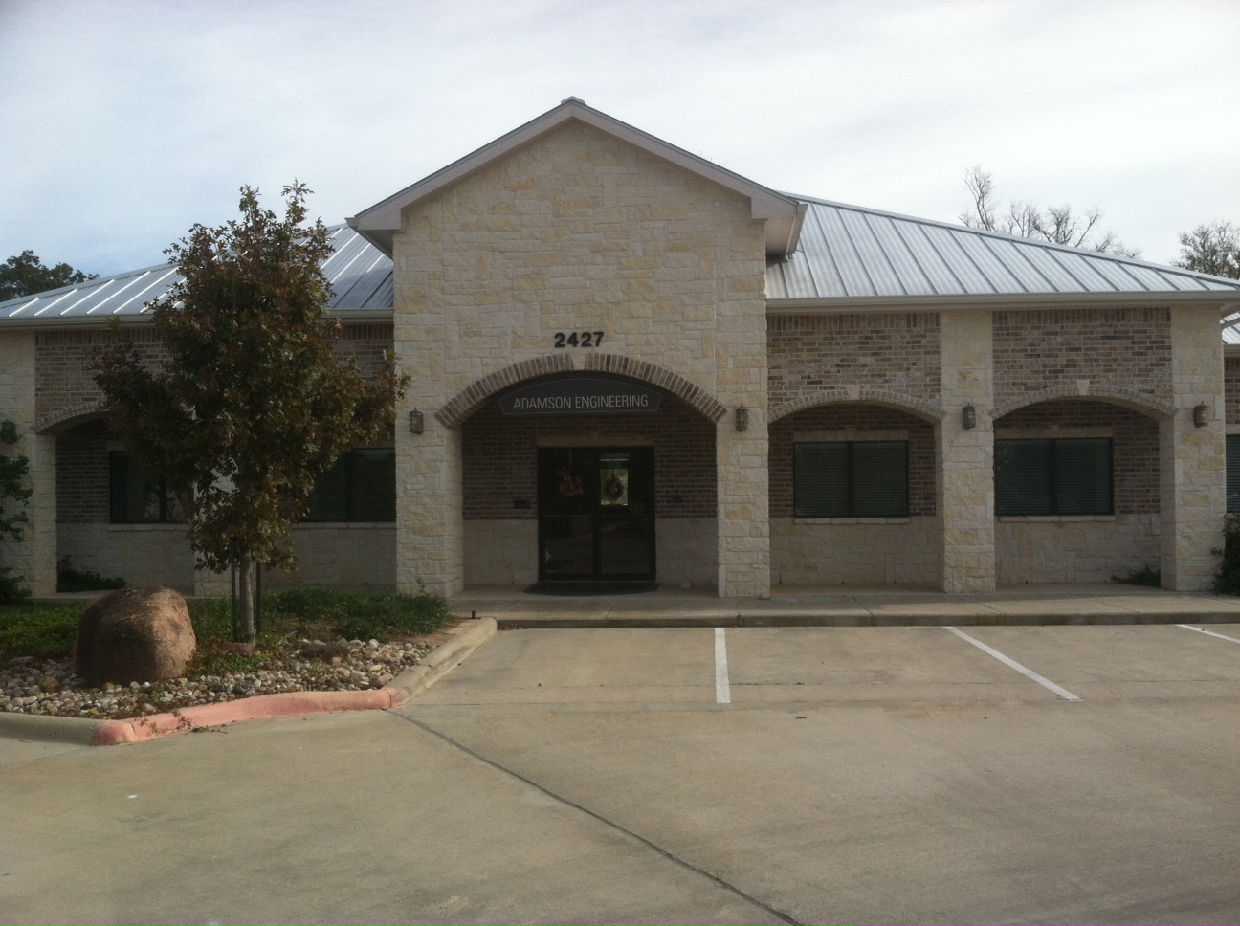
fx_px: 1252
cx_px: 620
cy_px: 463
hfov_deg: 52.7
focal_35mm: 35
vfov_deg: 40.6
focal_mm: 3.85
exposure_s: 1/1154
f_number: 2.8
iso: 80
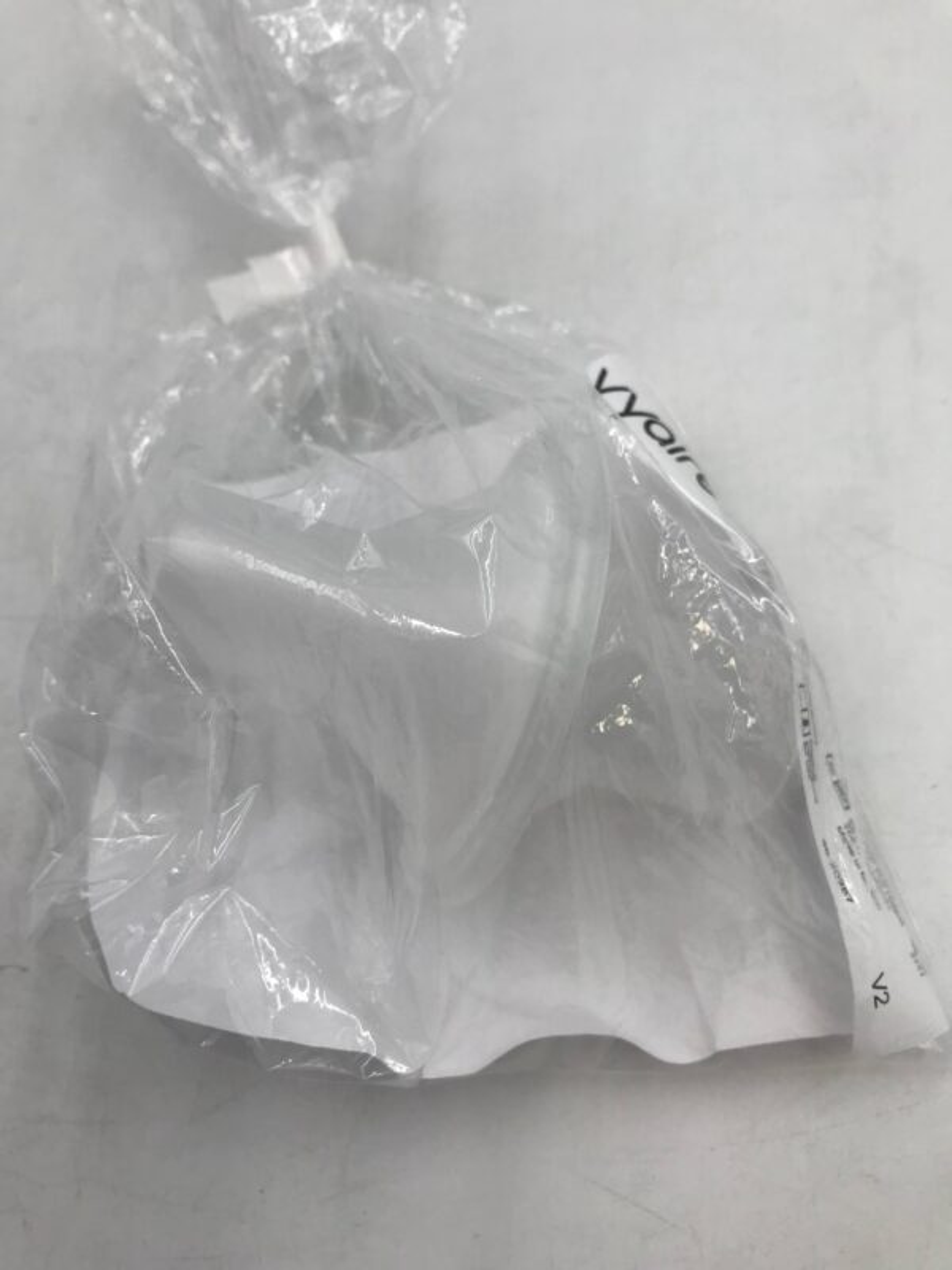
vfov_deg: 63.4
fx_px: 1027
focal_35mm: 28
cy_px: 635
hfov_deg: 49.7
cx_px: 476
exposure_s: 1/120
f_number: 1.8
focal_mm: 3.99
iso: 20
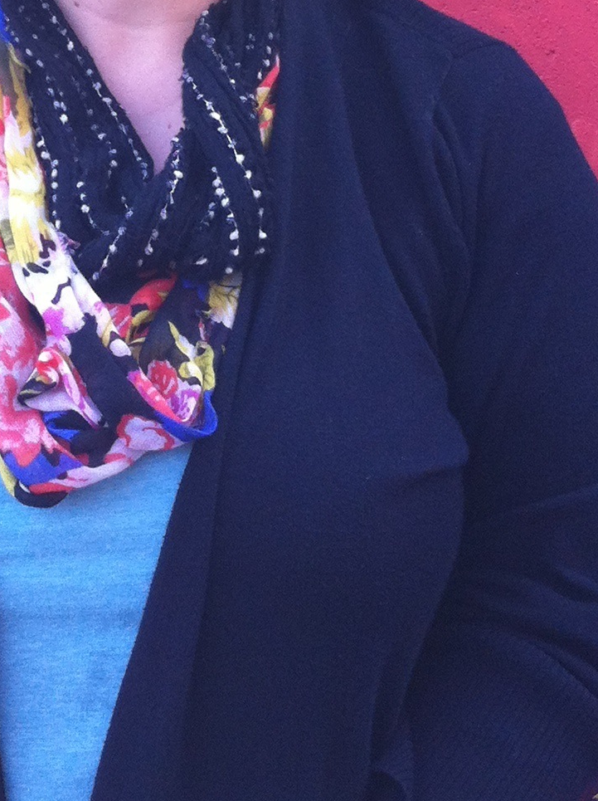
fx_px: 2170
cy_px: 66
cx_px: 90
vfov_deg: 20.4
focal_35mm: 94
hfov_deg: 15.5
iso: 100
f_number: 2.8
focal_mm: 3.85
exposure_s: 1/120
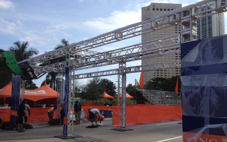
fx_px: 235
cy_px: 84
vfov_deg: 33.5
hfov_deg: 51.6
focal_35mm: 38
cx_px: 113
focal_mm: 4.28
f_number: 2.4
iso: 64
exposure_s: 1/1623
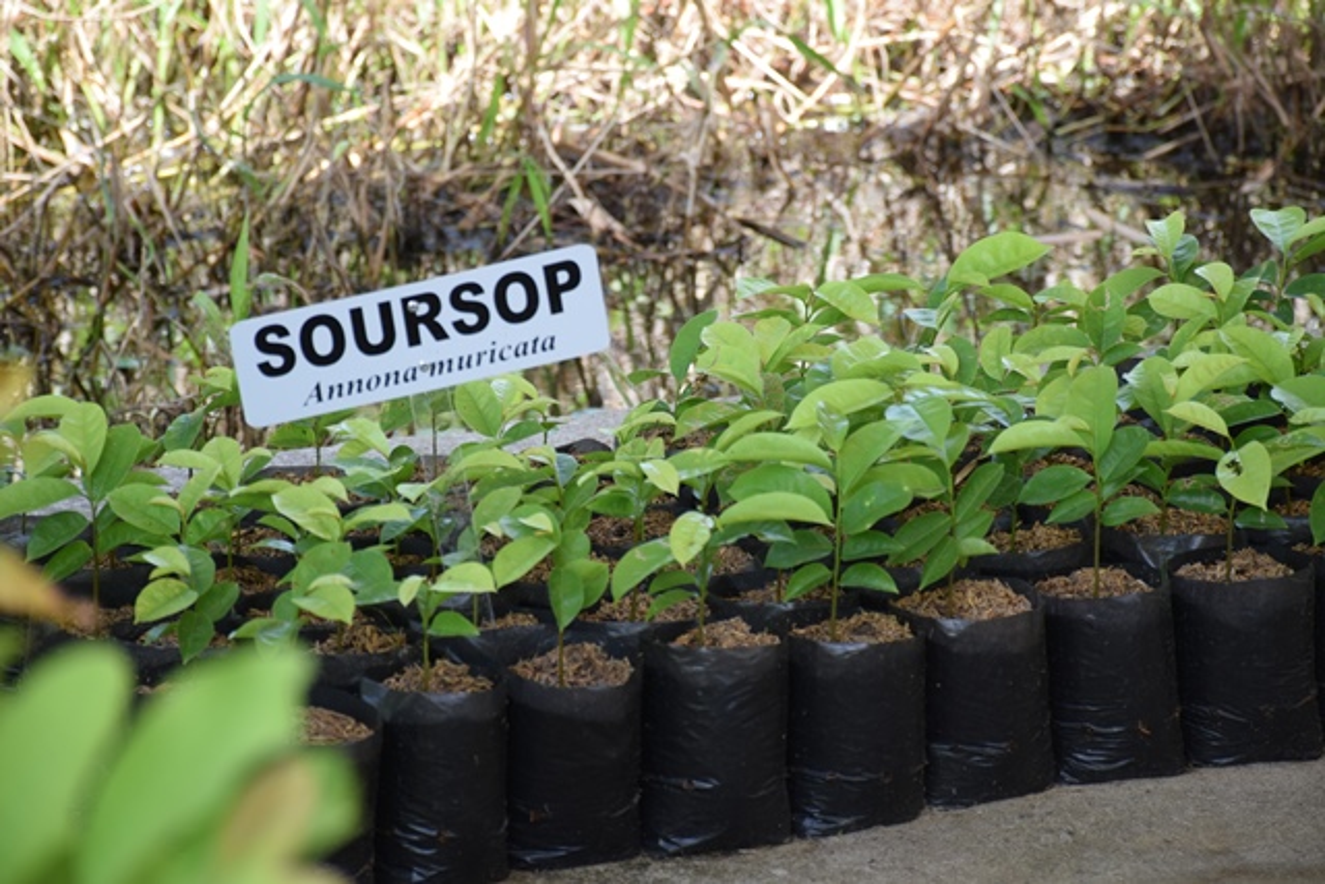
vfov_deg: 7.9
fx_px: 6405
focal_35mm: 174
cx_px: 662
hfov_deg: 11.8
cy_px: 442
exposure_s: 1/200
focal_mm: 116
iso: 400
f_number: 7.1
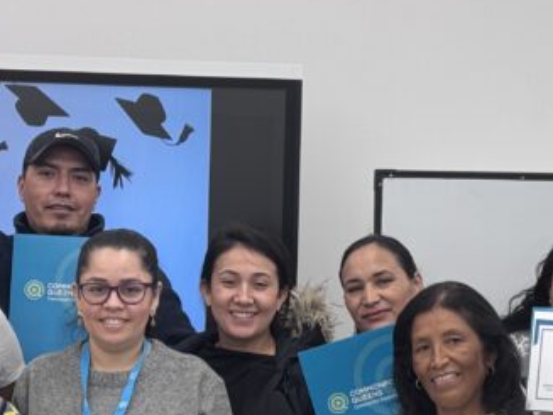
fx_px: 2108
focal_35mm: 132
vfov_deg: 11.2
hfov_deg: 14.9
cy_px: 252
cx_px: 419
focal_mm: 6.76
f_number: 1.78
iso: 80
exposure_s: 1/120
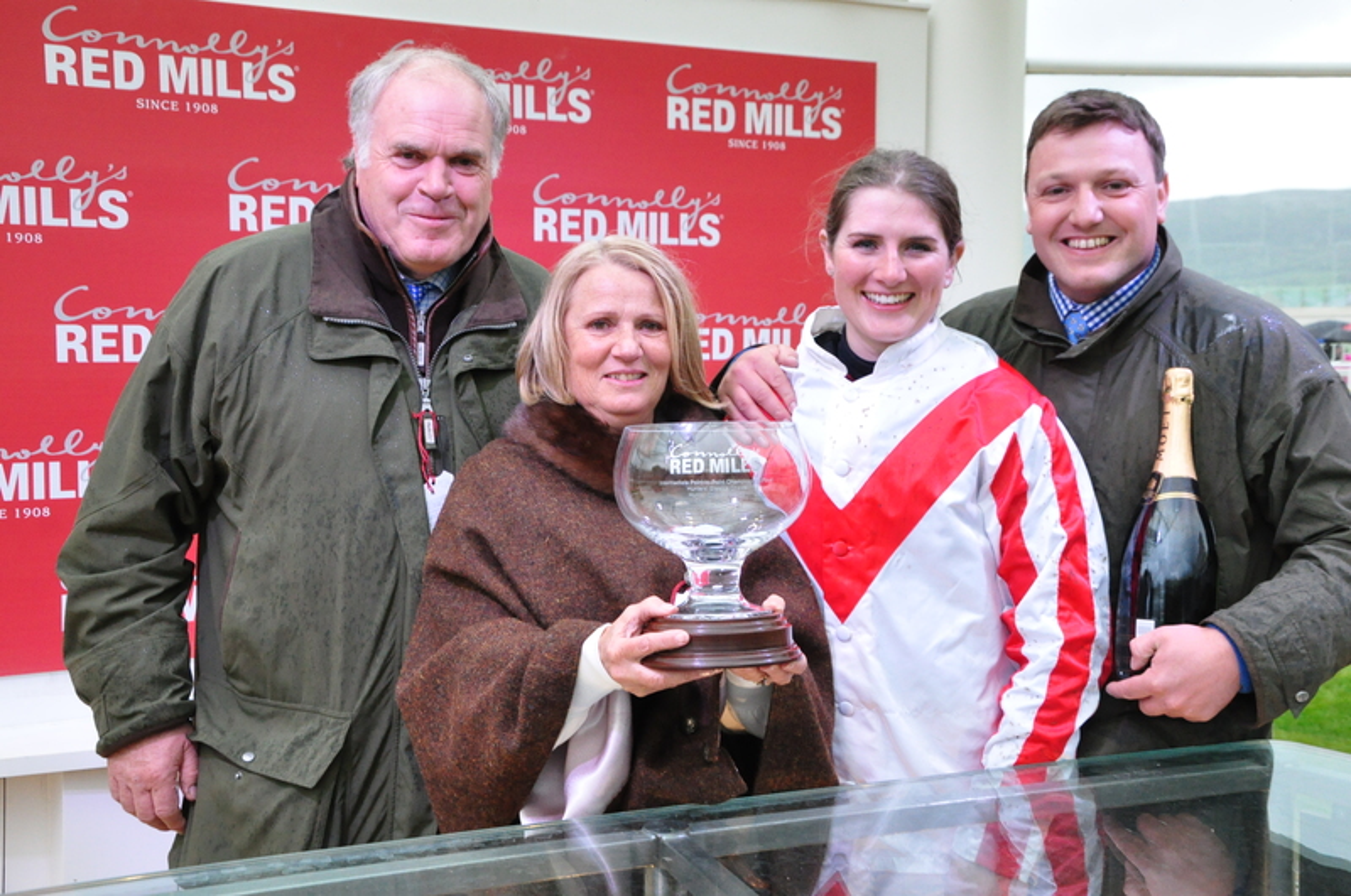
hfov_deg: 43.7
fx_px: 1686
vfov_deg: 29.8
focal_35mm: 45
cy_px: 448
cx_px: 676
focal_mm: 30
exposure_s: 1/160
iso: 2500
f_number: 9
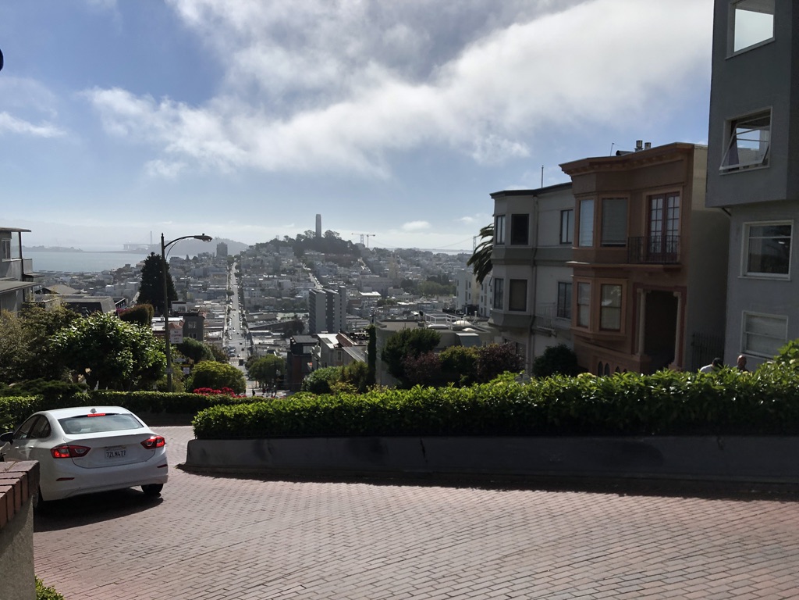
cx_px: 400
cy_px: 300
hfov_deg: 63.4
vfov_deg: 49.7
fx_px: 646
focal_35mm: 28
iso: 25
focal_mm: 4
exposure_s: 1/5348
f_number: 1.8
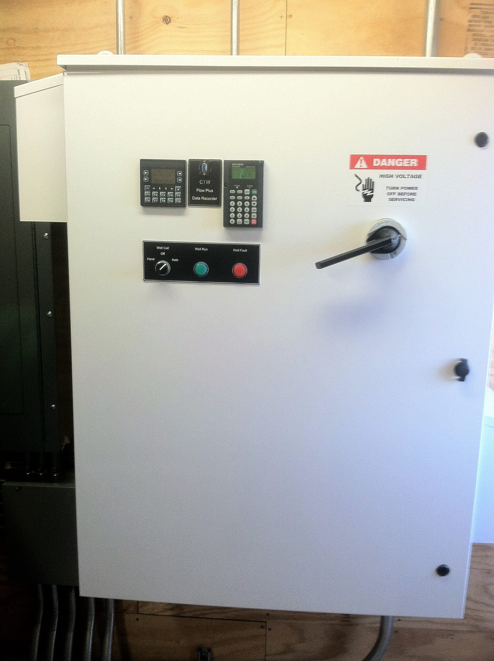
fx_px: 668
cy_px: 330
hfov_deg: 40.6
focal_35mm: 35
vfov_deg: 52.7
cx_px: 247
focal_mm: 3.85
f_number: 2.8
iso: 80
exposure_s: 1/20
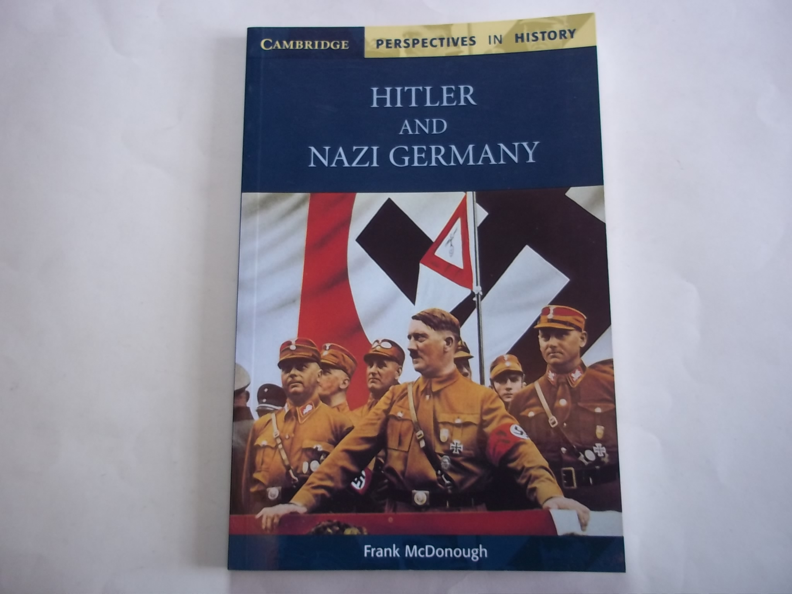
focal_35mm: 36
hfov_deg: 51.4
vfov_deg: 39.7
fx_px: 824
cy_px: 297
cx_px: 396
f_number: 3.1
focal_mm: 6.5
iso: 80
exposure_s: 1/40
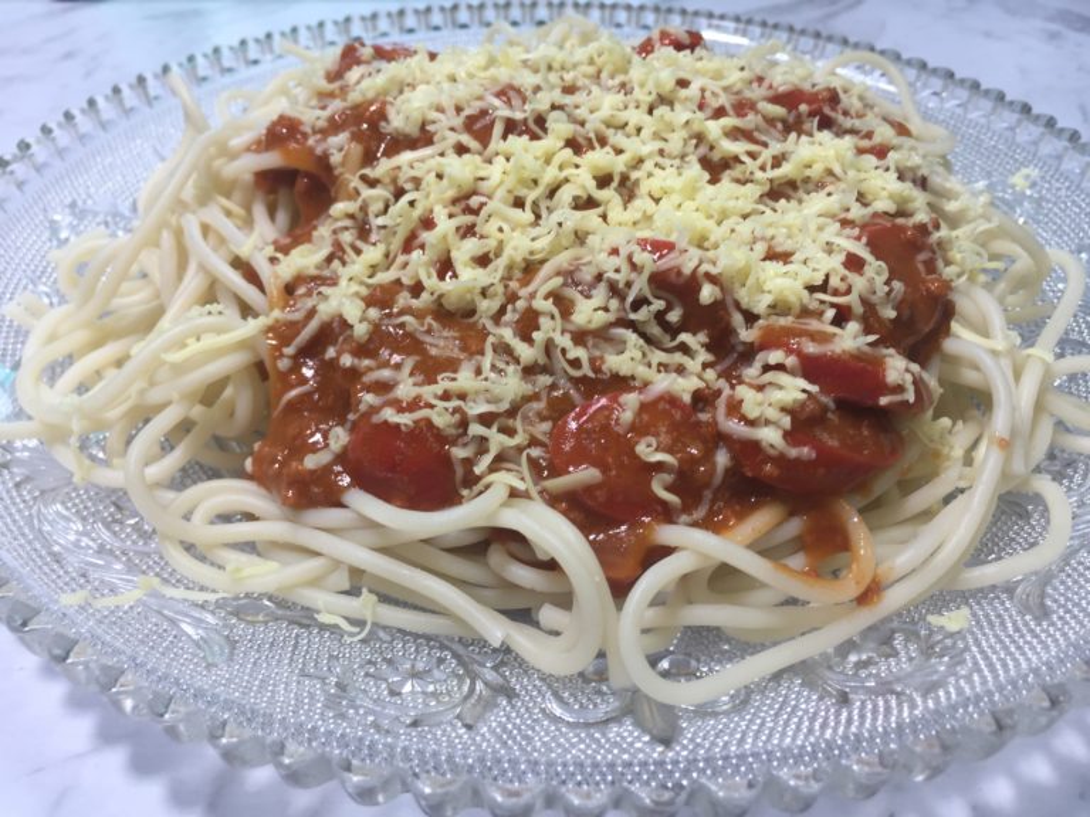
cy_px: 408
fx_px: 913
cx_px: 545
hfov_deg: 61.7
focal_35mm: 29
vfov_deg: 48.2
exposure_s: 1/60
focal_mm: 4.15
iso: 40
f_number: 2.2
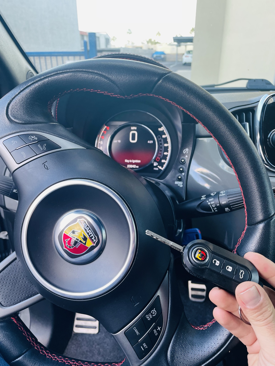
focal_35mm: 26
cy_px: 183
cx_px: 138
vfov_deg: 67.3
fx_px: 275
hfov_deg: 53.1
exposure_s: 1/121
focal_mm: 4.2
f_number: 1.6
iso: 80
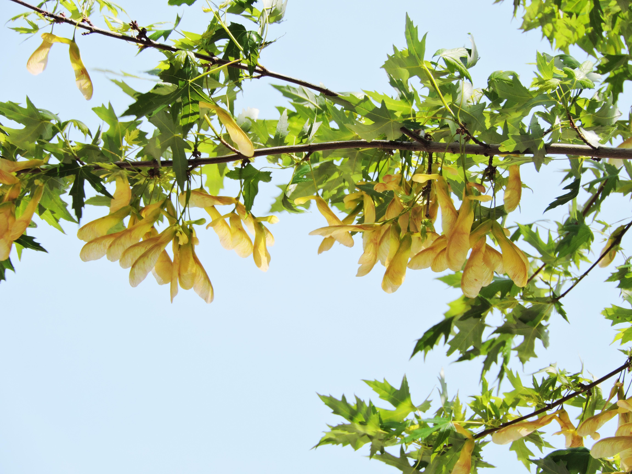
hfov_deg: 6.0
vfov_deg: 4.5
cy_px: 237
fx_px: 6025
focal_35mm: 330
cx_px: 316
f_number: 5.5
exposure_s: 1/320
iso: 100
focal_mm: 59.1
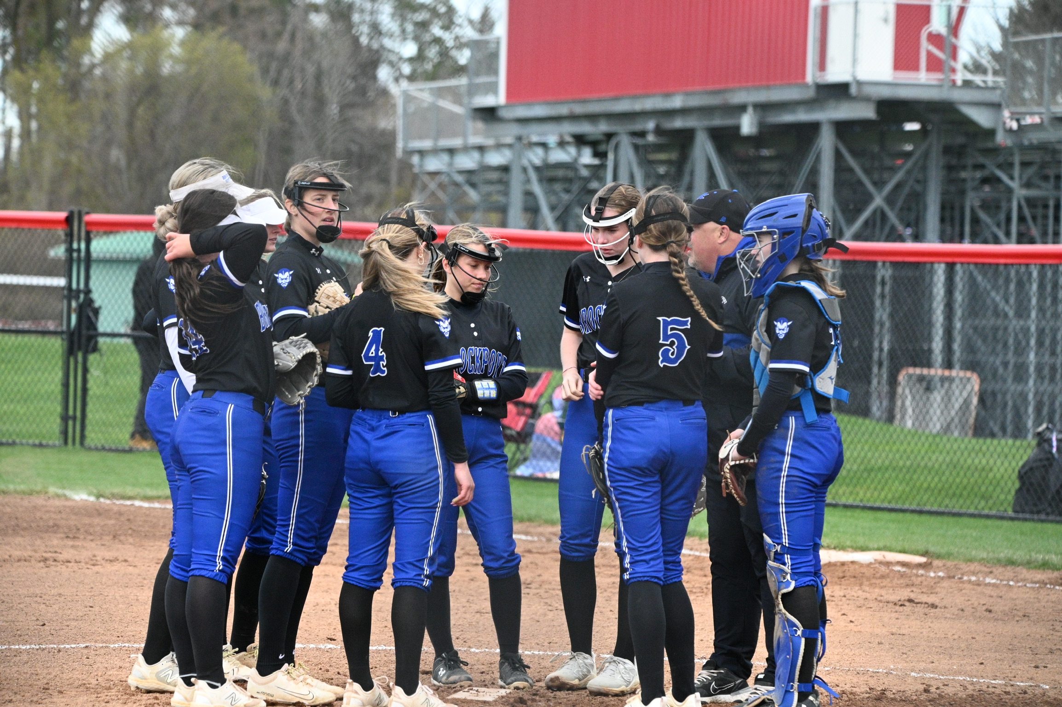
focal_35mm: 230
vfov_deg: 6.0
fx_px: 6781
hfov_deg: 9.0
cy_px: 354
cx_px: 531
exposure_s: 1/8000
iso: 8000
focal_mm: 230
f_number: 7.1
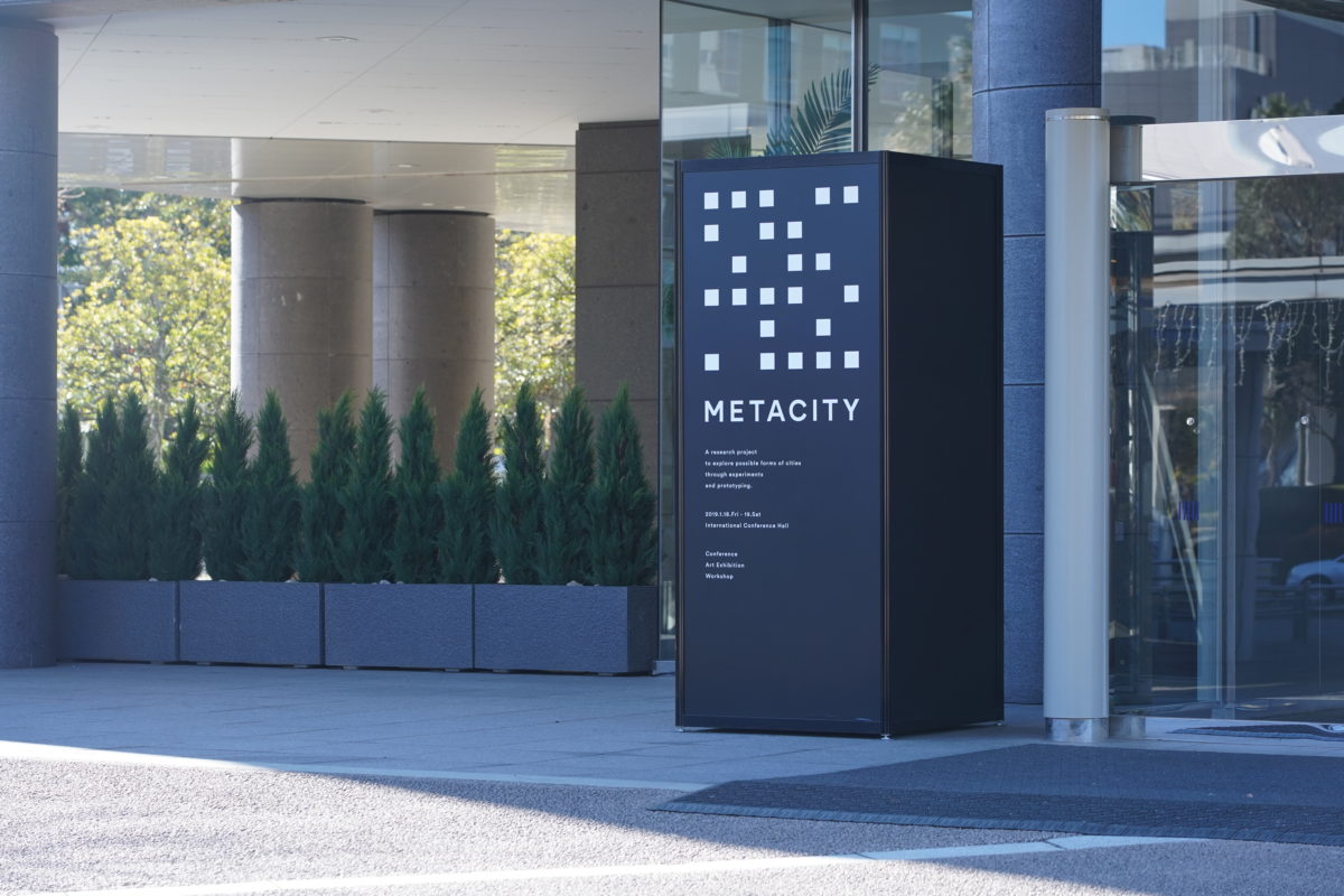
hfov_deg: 19.5
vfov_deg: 13.0
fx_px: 3920
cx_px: 672
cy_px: 448
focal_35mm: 105
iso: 200
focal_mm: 105
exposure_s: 1/125
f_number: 5.6
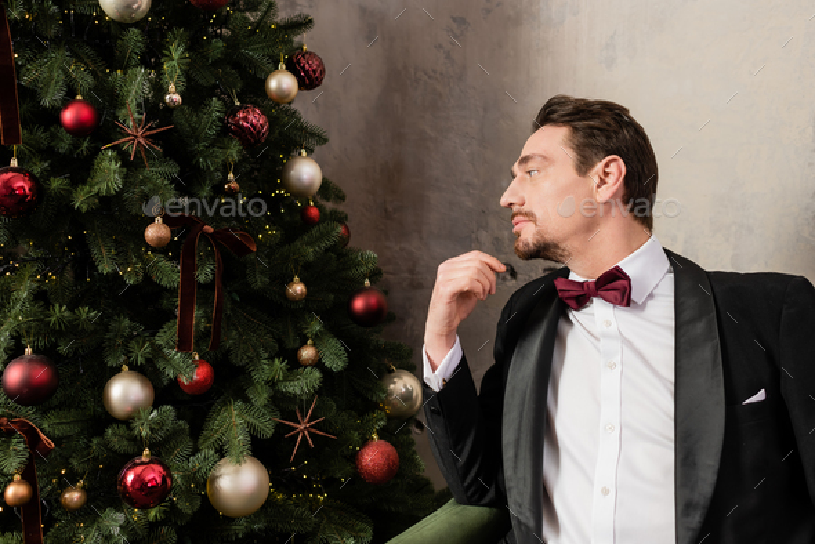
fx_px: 793
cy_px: 272
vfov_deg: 37.9
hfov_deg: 54.4
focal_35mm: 35
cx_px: 408
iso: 100
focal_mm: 35
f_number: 4
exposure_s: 1/200
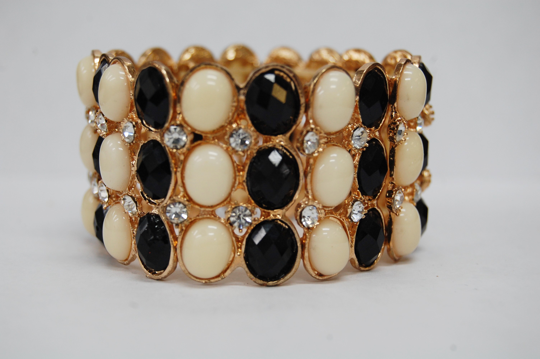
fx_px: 1236
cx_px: 270
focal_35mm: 82
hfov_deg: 24.6
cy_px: 180
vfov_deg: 16.5
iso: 400
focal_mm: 55
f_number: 5.6
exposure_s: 1/60
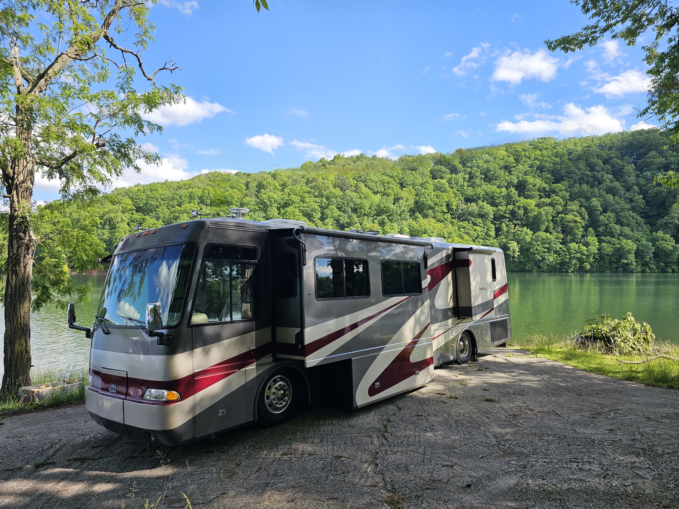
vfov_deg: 58.9
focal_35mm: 23
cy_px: 254
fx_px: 451
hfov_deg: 73.9
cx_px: 340
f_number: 1.7
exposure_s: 1/357
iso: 10
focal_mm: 6.3
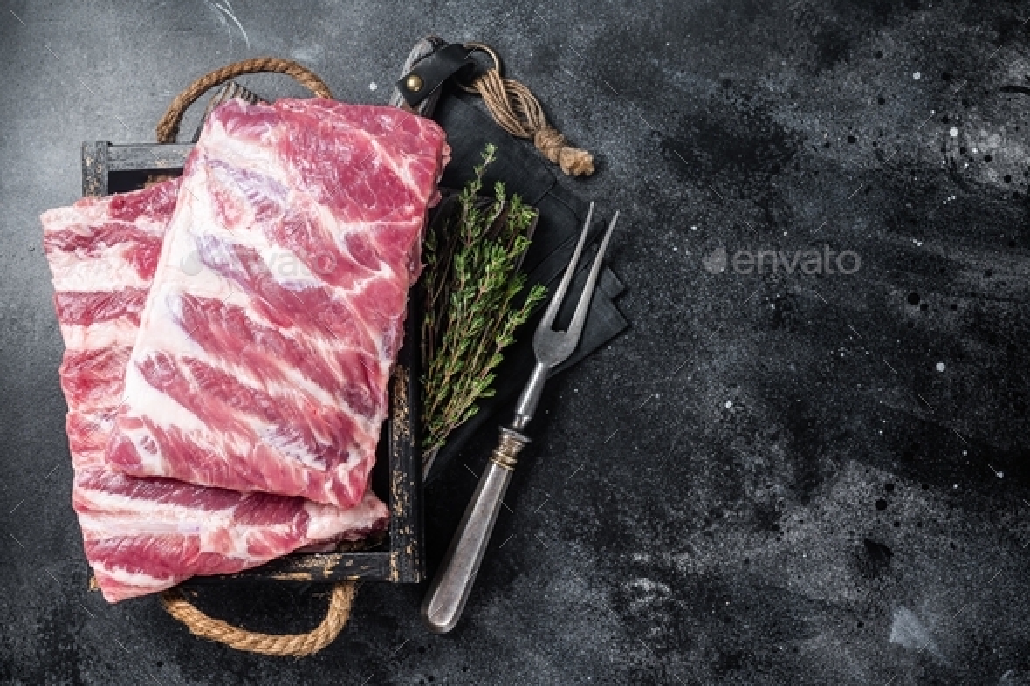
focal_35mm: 50
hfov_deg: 39.6
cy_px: 343
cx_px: 515
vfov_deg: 27.0
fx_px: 1430
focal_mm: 50
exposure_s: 1/160
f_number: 10
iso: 200
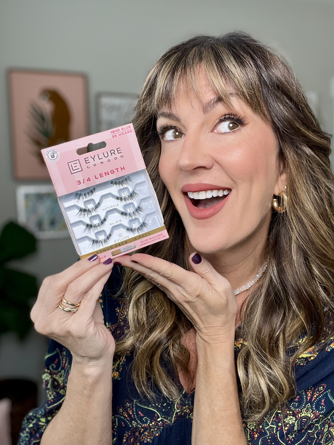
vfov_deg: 60.0
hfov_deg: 46.8
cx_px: 167
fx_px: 386
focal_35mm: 30
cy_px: 222
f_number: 2.2
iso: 80
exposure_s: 1/120
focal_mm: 2.71
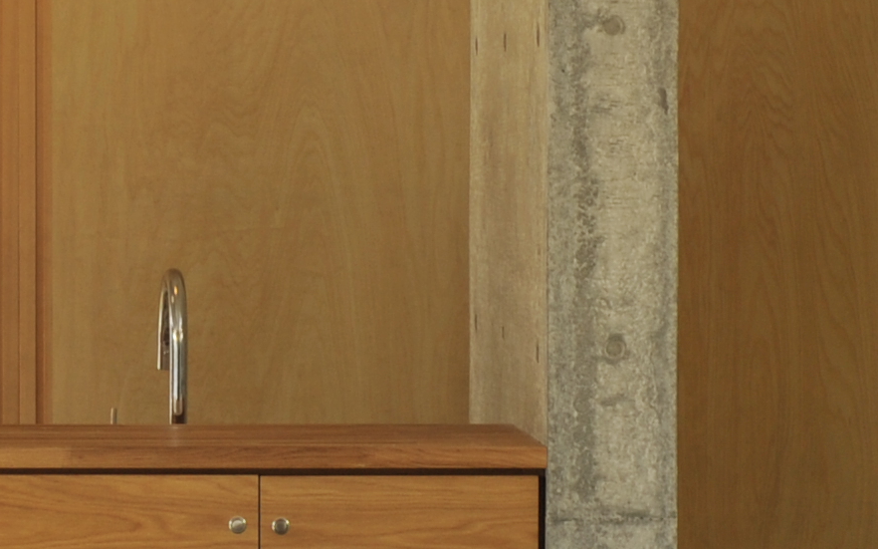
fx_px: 4235
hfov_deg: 11.7
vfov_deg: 7.4
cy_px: 257
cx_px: -27
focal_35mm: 177
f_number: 5.6
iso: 400
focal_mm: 36
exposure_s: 1/125
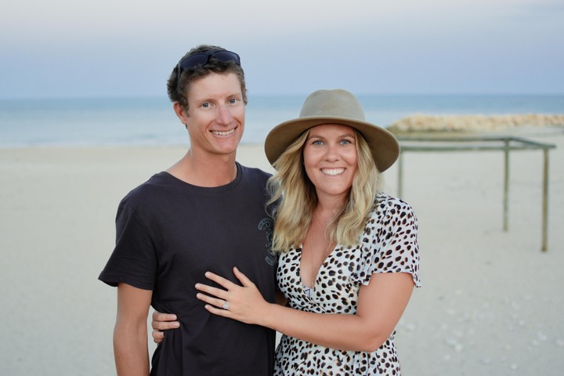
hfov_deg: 37.9
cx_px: 282
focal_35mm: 52
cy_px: 188
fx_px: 822
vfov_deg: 25.8
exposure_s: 1/500
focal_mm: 35
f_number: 2
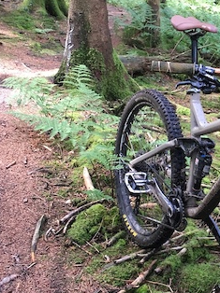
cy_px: 123
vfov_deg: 26.3
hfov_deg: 19.3
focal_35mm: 74
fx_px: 628
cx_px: 218
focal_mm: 4.15
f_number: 2.2
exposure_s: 1/33
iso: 50
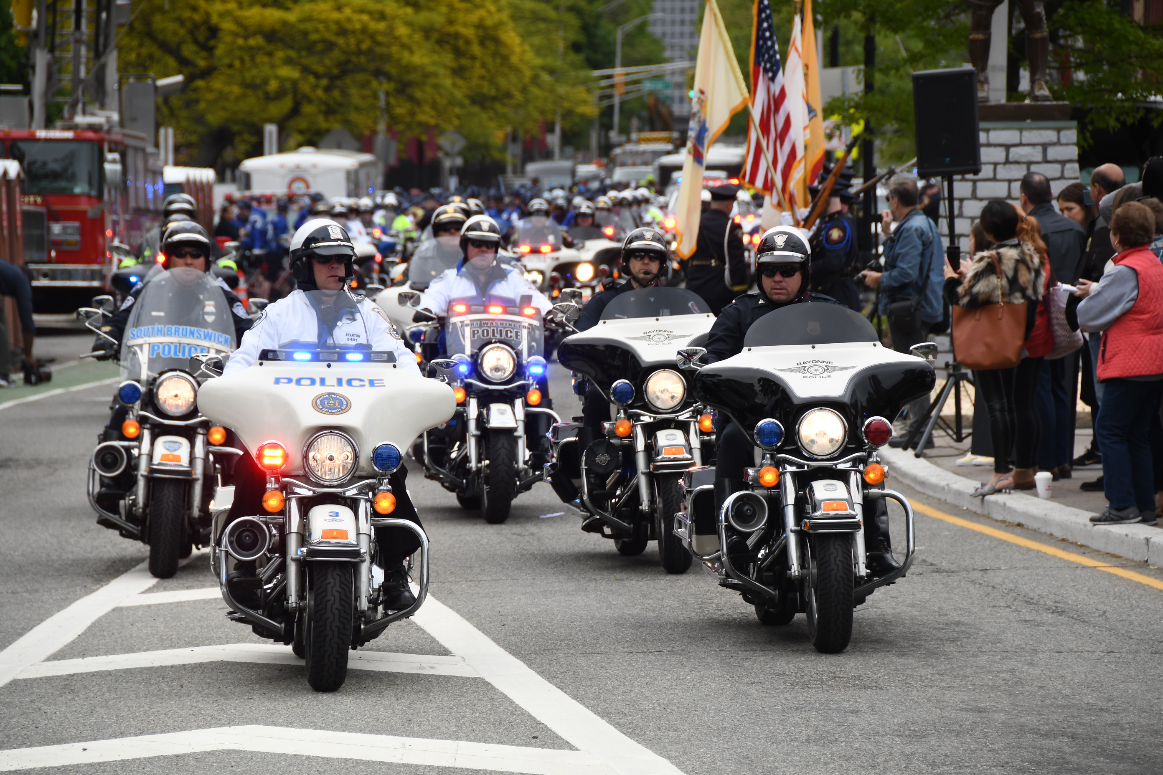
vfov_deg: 6.8
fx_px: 6525
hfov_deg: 10.2
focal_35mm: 202
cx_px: 582
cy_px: 388
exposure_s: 1/800
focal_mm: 135
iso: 400
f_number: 5.6
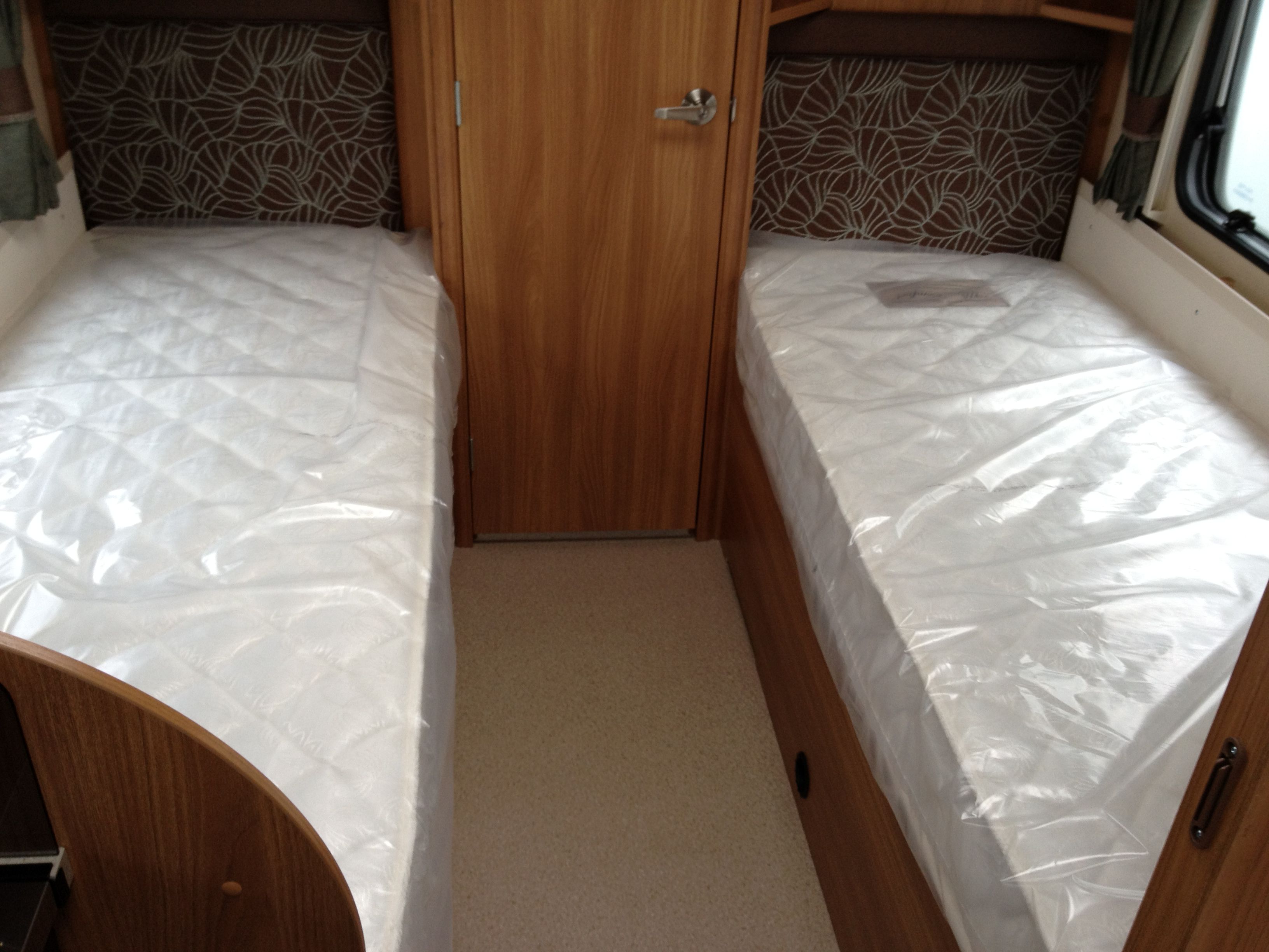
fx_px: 1283
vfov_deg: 40.7
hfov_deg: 52.6
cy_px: 476
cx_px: 634
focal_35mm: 35
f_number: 2.4
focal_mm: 4.28
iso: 64
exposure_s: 1/24
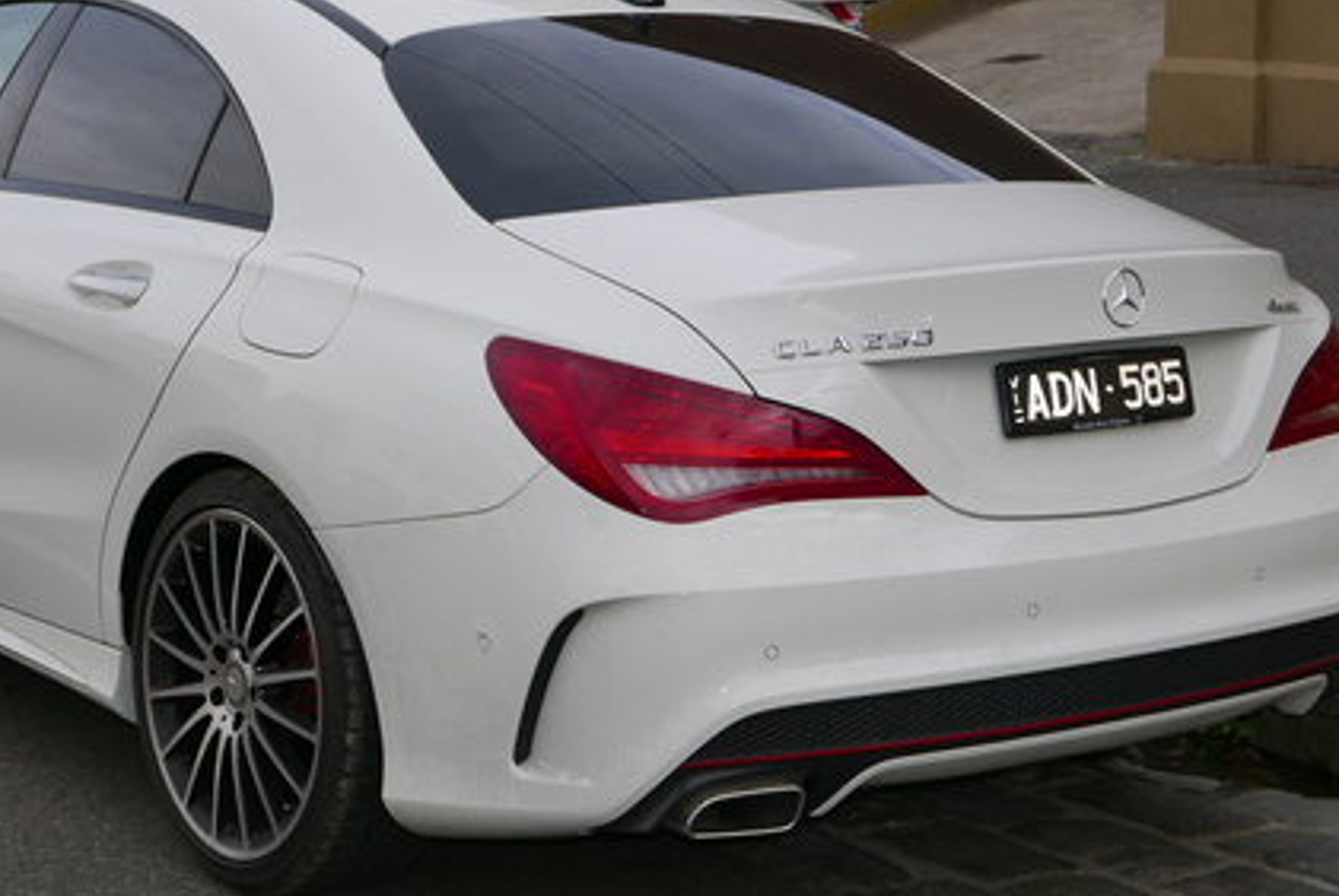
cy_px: 407
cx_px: 477
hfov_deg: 24.6
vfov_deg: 16.7
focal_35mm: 82
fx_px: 3054
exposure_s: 1/320
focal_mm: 24.5
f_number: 5.6
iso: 200
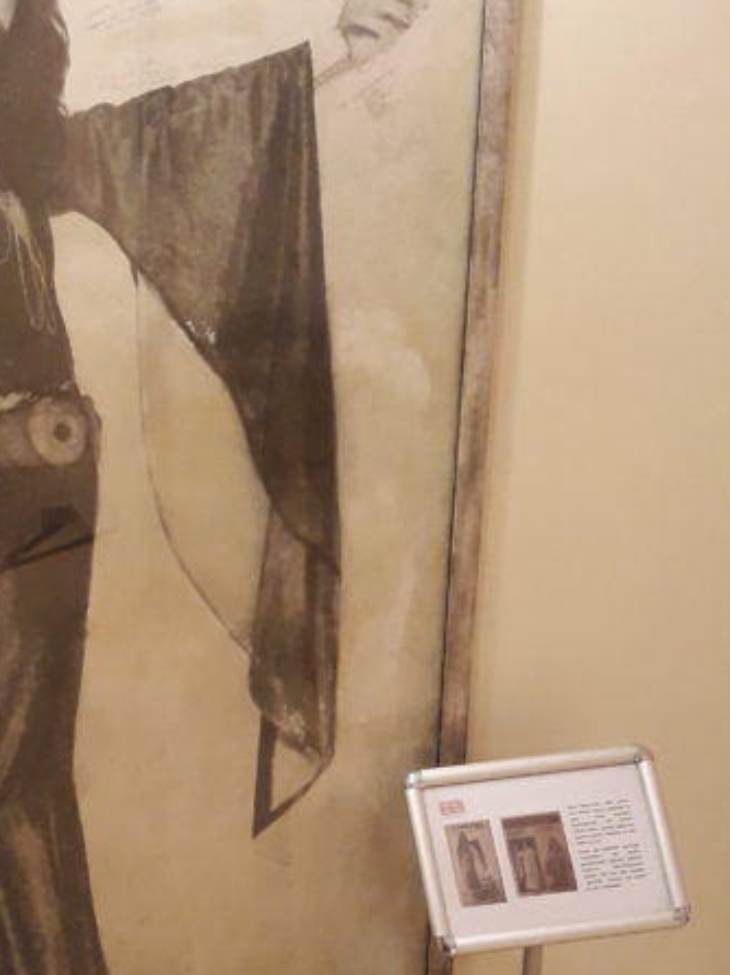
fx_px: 1745
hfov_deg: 23.0
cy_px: 632
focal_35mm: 62
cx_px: 74
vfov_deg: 31.0
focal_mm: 3.71
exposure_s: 1/25
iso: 400
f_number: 1.7
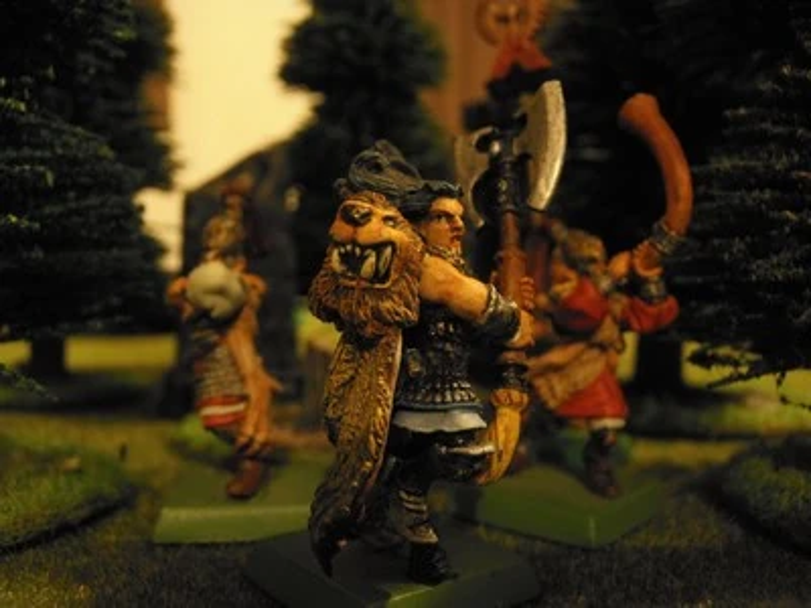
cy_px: 304
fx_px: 773
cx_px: 406
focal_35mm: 33
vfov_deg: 42.9
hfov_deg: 55.4
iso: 400
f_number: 3.6
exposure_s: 1/2
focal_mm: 5.93
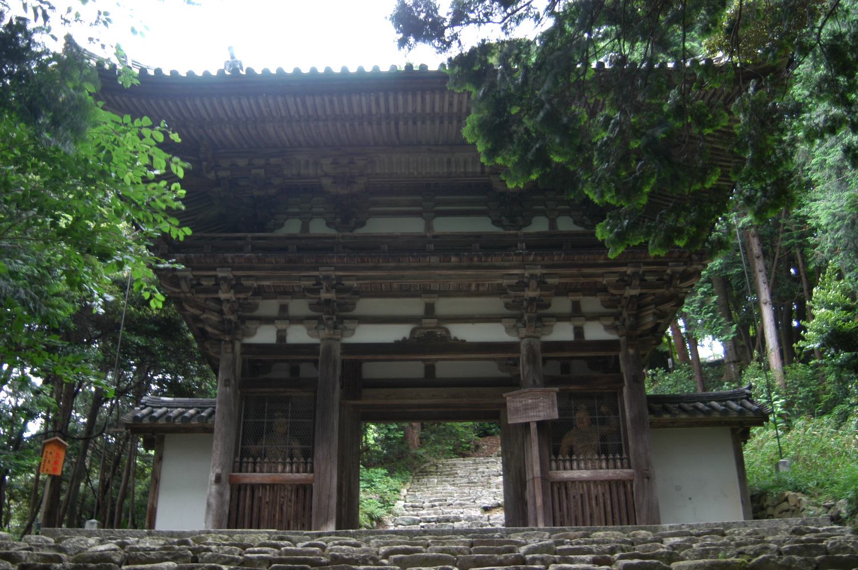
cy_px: 285
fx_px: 857
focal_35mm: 36
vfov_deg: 36.8
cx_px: 429
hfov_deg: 53.2
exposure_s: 1/20
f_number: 3.5
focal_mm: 24
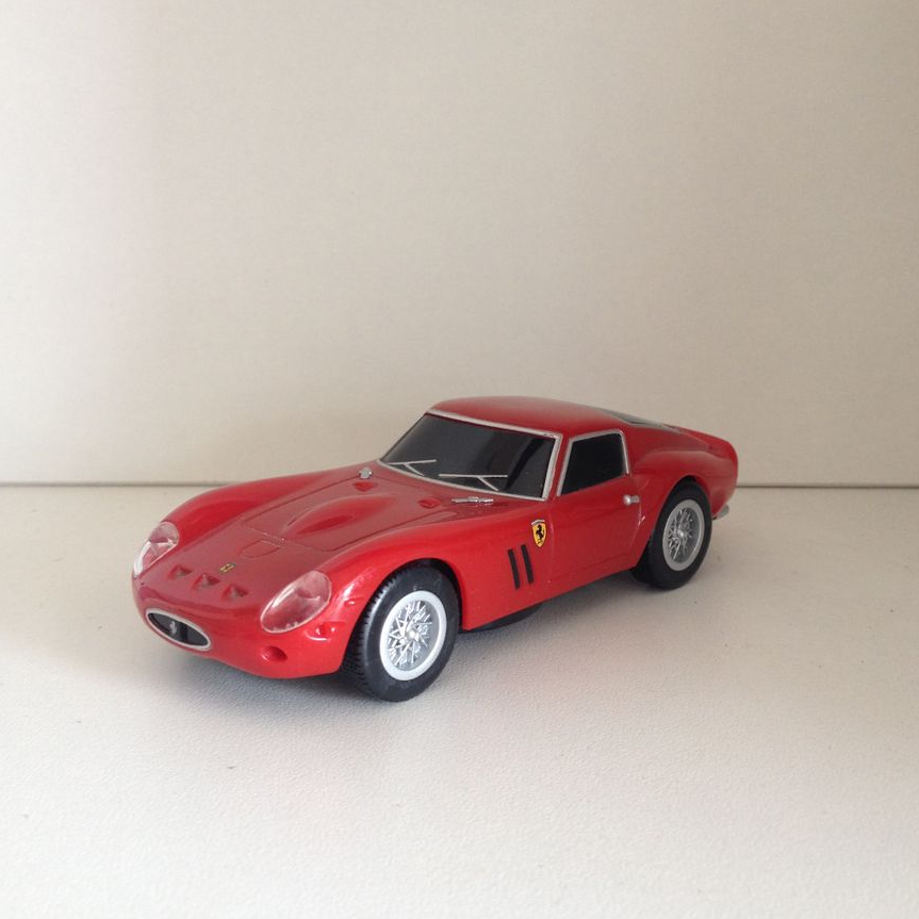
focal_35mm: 43
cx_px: 460
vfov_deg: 39.2
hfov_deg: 39.2
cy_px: 436
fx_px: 1292
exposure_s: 1/20
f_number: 2.4
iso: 50
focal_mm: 4.28
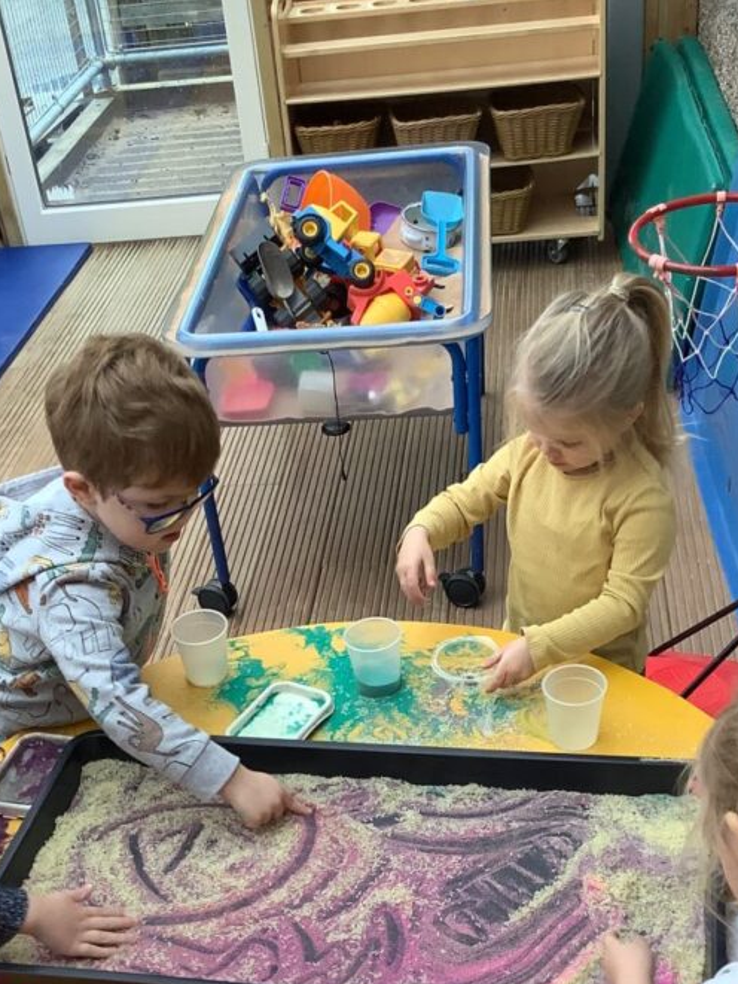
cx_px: 326
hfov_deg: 30.2
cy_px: 759
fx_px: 1364
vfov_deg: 38.4
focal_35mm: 48
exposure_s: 1/100
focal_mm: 3.3
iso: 80
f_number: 2.4
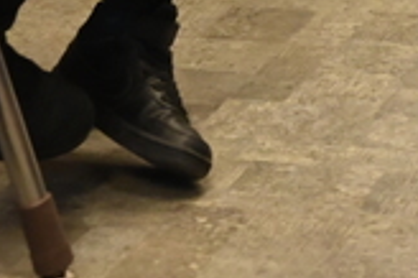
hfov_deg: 9.0
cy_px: -564
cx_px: 747
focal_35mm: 219
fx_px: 2540
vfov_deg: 5.8
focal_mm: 35
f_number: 4.8
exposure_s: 1/125
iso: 2800
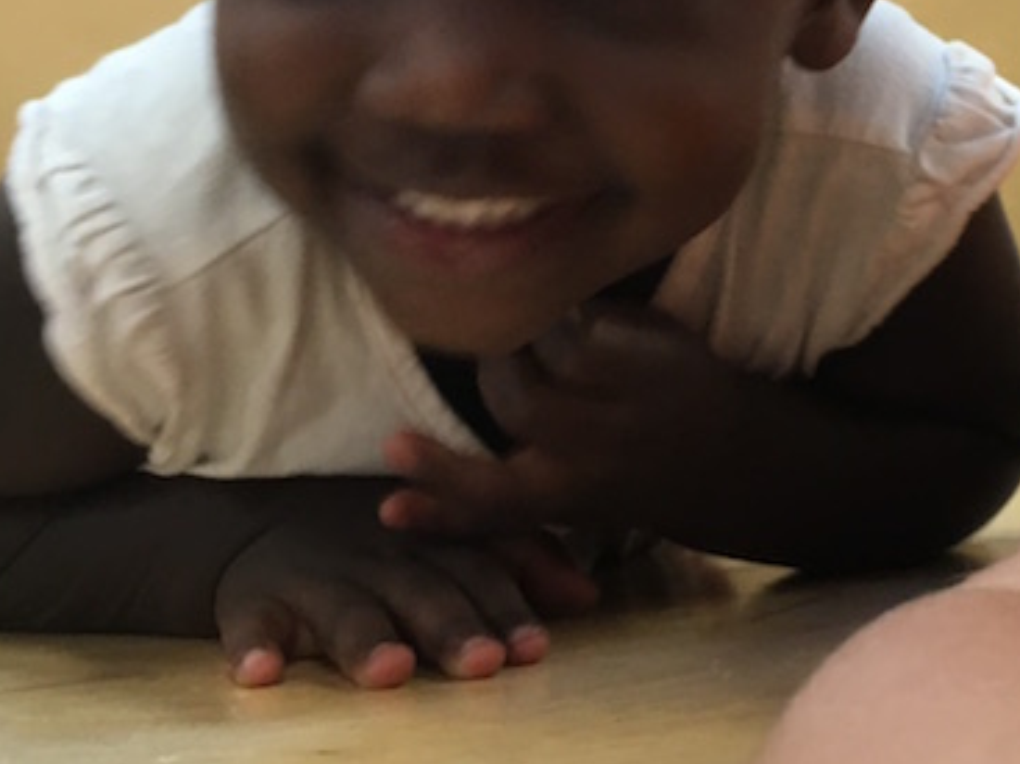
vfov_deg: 18.3
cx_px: 1028
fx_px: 2327
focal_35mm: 79
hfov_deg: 23.6
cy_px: 53
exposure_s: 1/30
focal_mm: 4.15
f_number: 2.2
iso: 80
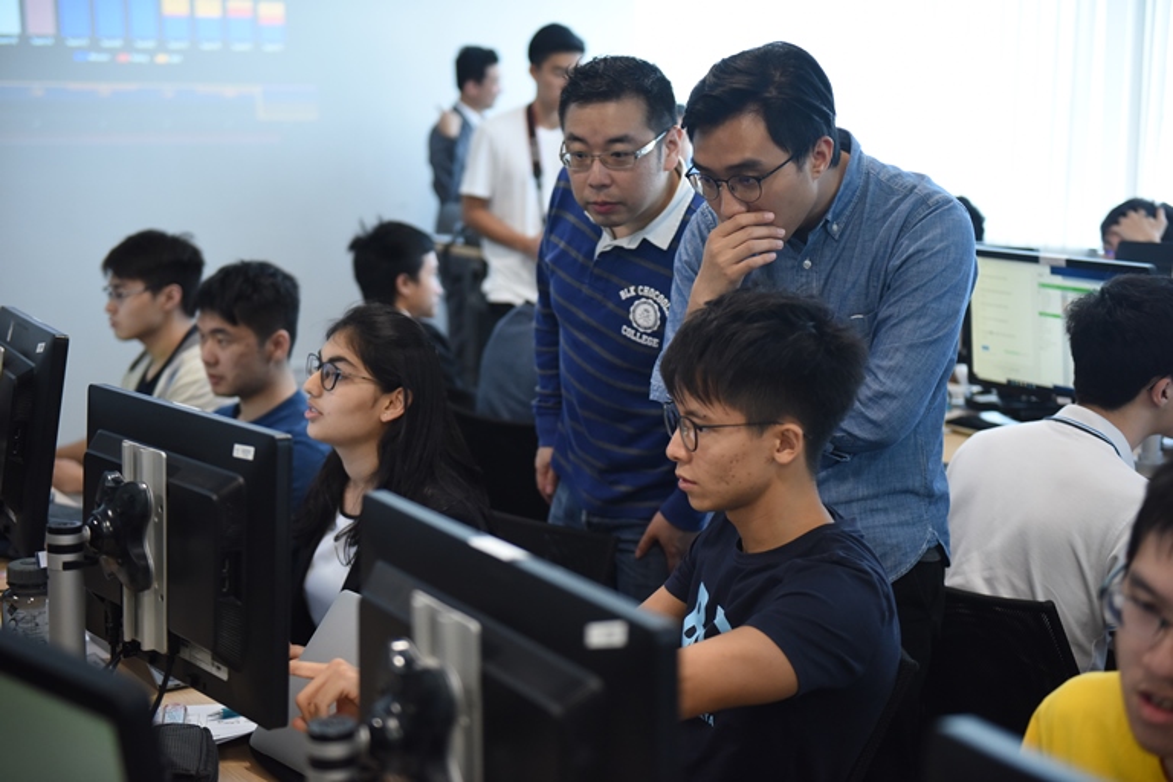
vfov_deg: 24.2
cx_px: 586
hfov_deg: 35.6
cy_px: 391
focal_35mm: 56
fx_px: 1825
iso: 2000
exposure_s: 1/160
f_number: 2.8
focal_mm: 56
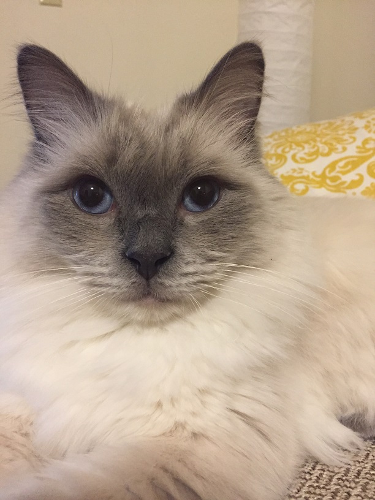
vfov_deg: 61.7
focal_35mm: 29
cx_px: 188
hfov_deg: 48.2
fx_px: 419
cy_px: 250
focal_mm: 4.15
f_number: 2.2
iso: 250
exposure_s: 1/15
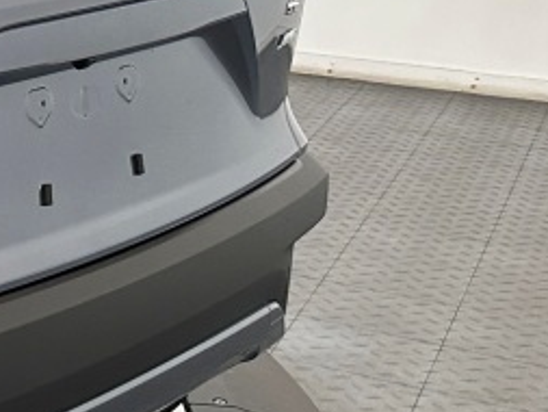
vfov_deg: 15.2
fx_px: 1536
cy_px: 145
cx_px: -511
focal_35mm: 97
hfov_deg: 16.2
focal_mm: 6.86
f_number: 1.78
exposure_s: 1/60
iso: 400
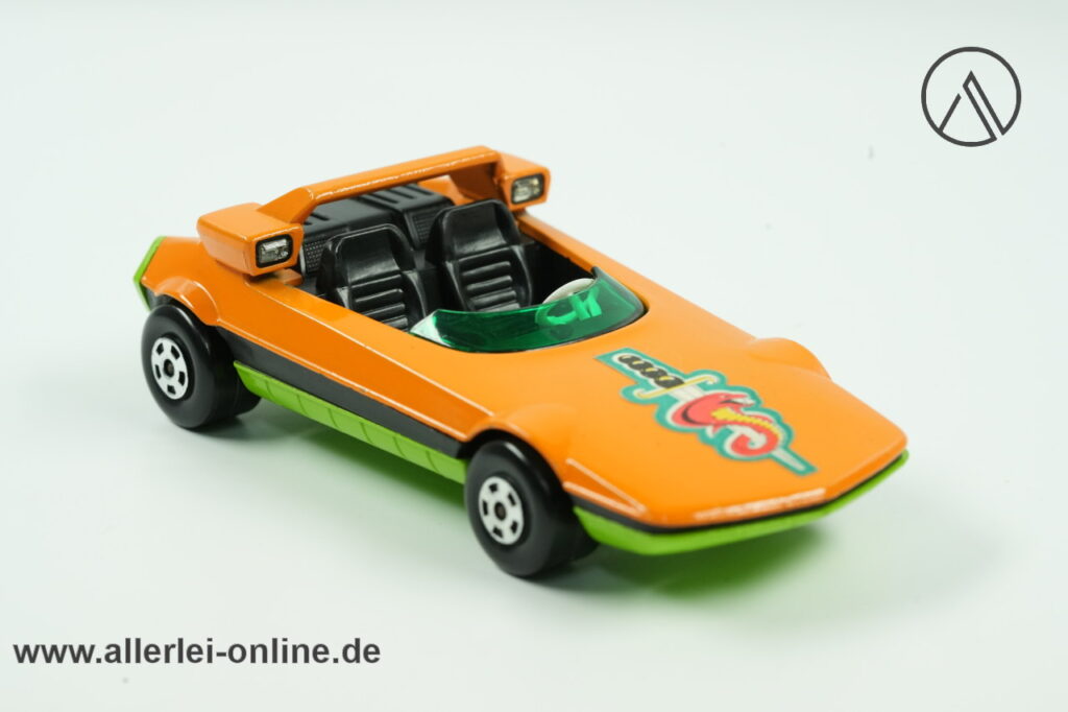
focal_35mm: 90
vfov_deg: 15.2
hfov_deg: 22.6
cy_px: 356
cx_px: 534
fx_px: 2669
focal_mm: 90
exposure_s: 1/60
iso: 2000
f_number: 11
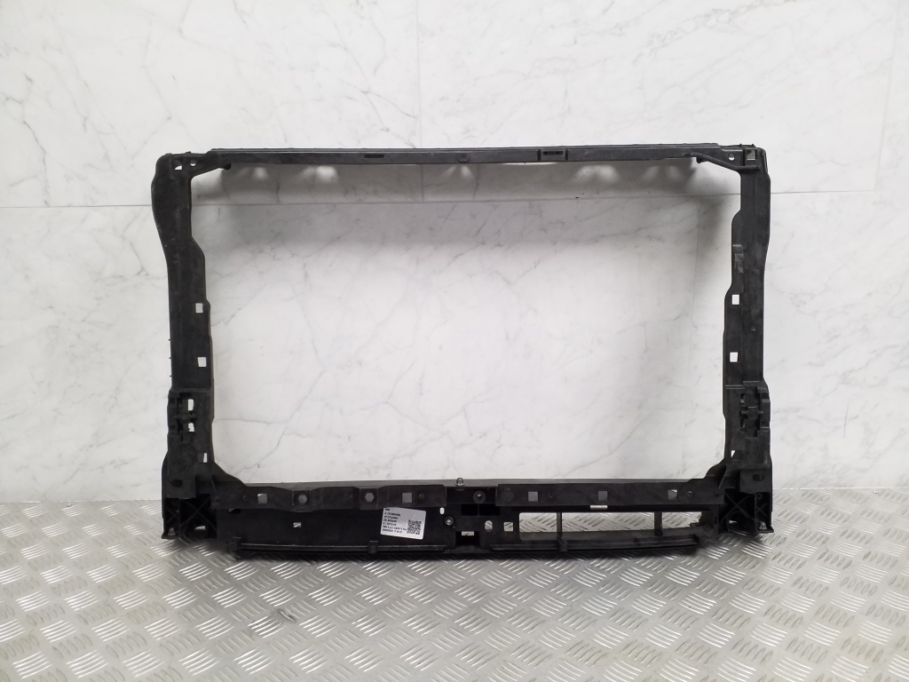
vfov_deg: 51.4
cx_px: 454
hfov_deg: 65.3
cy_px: 341
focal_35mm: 27
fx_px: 709
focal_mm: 3.6
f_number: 1.9
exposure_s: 1/50
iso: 100
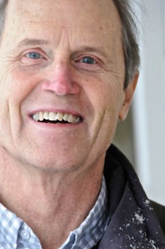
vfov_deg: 5.0
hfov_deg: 3.3
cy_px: 147
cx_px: 68
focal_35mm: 411
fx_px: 2834
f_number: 5.6
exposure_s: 1/80
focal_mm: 200
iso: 1000
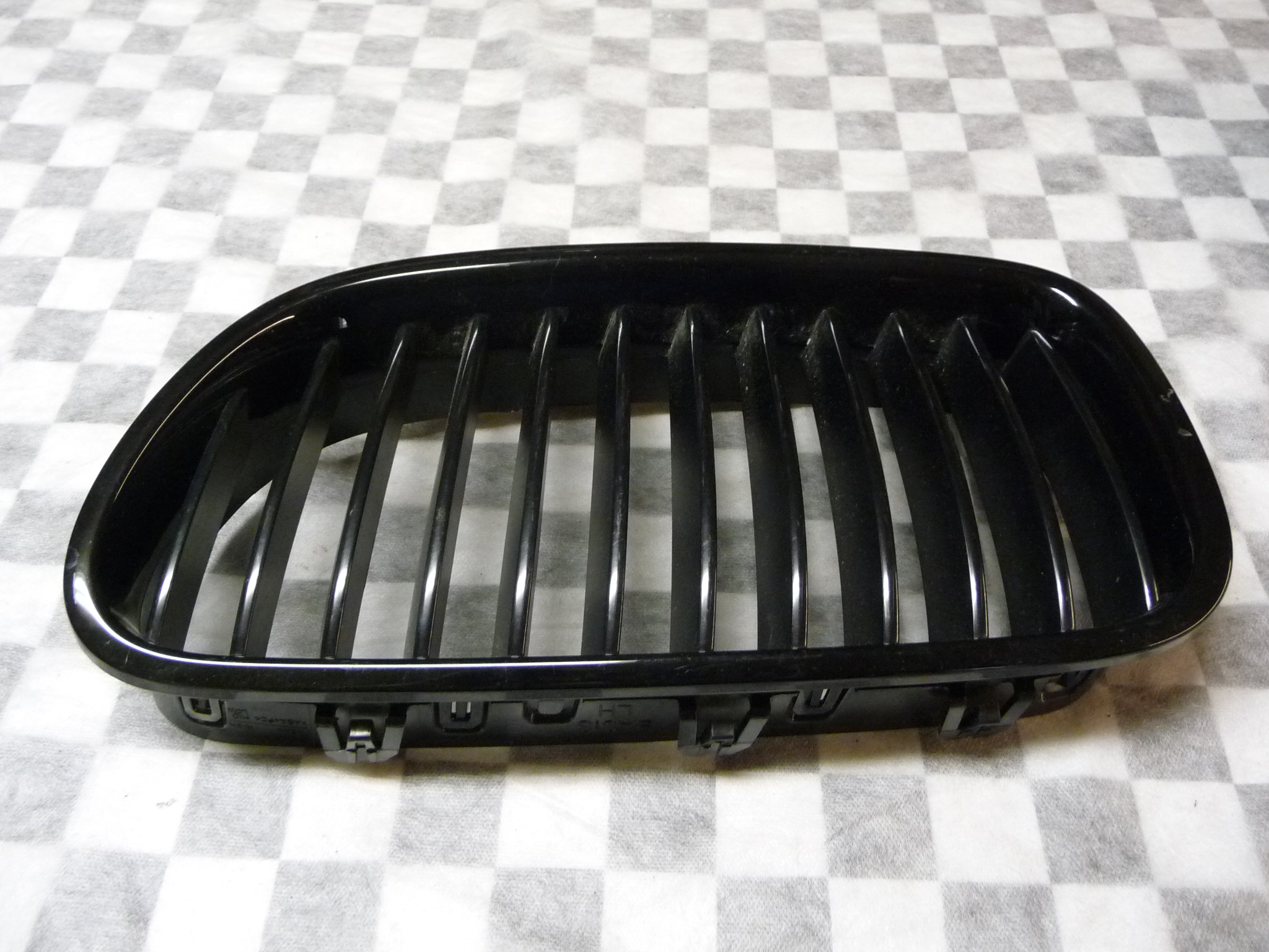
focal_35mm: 31
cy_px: 476
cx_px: 634
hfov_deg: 58.4
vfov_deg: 45.4
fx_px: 1136
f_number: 3.3
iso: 400
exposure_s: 1/30
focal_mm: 4.7
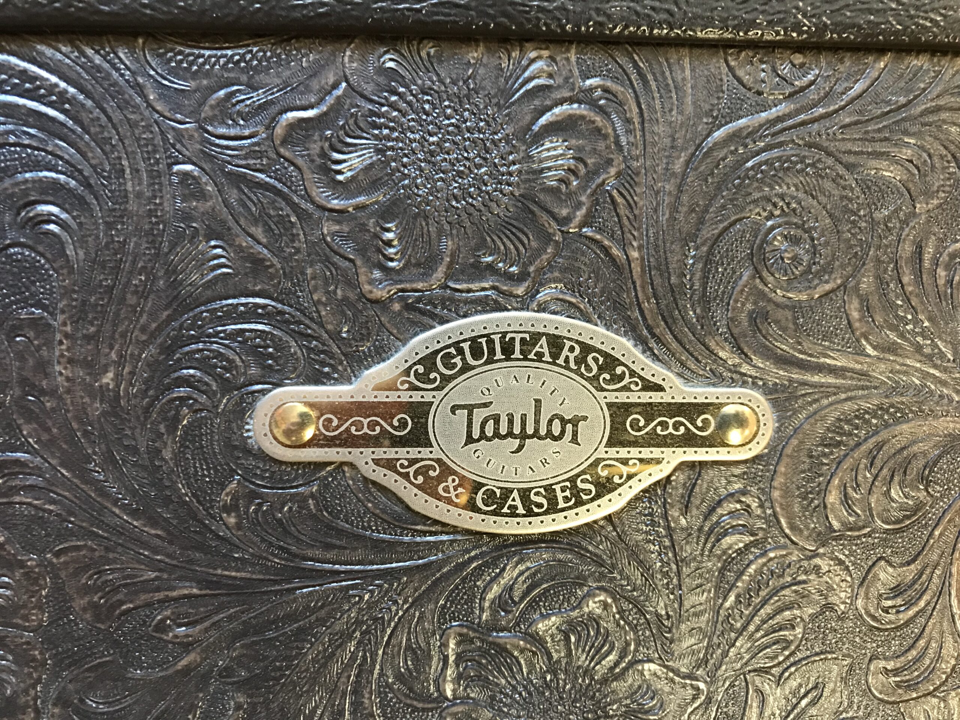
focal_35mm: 28
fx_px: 777
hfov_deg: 63.4
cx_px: 480
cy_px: 360
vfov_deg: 49.7
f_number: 1.8
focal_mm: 3.99
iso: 80
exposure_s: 1/15
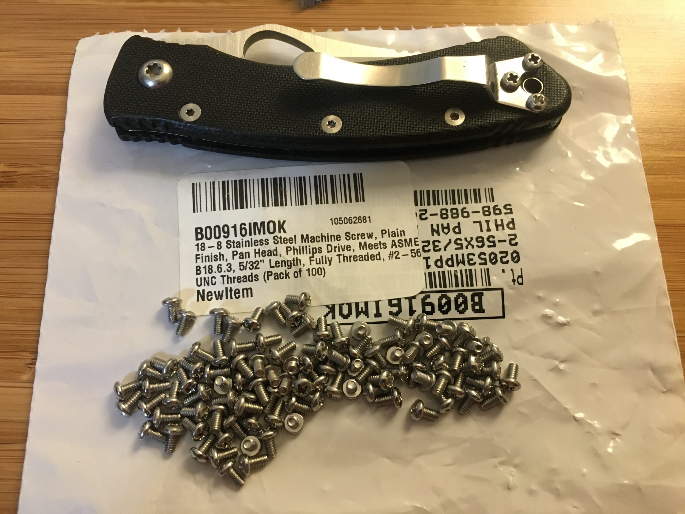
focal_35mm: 29
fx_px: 574
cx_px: 342
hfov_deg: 61.7
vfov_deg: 48.2
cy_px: 257
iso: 200
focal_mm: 4.15
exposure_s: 1/24
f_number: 2.2
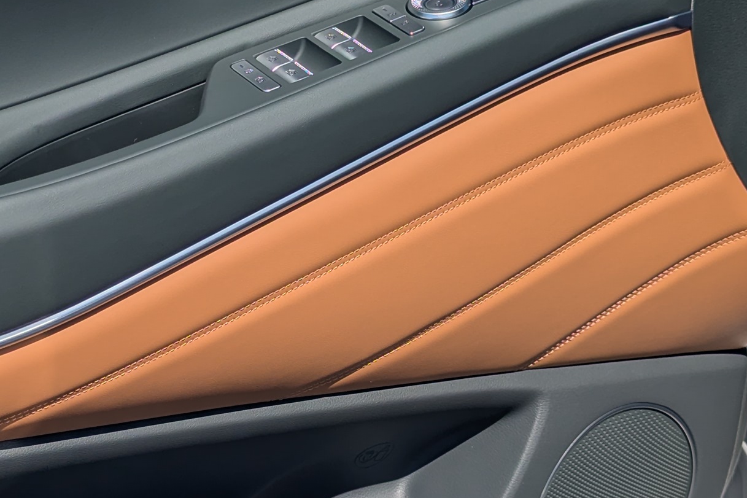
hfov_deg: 19.3
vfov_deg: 13.0
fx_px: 2178
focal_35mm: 105
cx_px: 187
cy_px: 268
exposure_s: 1/4219
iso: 45
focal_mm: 6.81
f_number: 1.85
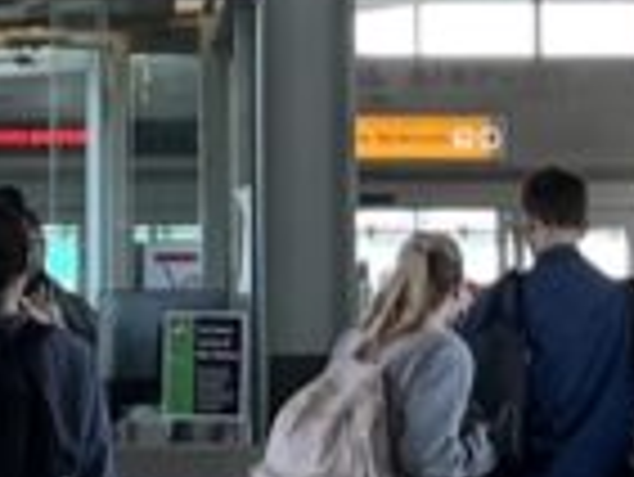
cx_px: -40
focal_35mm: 199
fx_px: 3648
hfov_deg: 9.8
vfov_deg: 7.4
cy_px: -45
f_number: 1.5
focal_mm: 5.7
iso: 40
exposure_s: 1/201
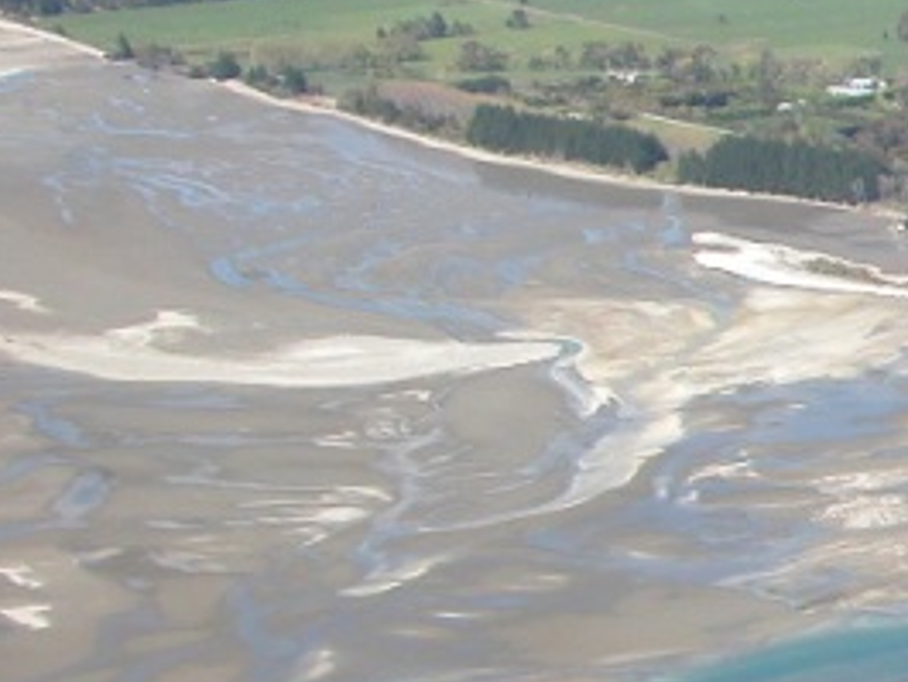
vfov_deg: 11.0
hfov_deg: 13.2
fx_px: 3543
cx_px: 1624
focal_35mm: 135
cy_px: 449
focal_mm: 8.9
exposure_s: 1/282
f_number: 5.6
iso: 100
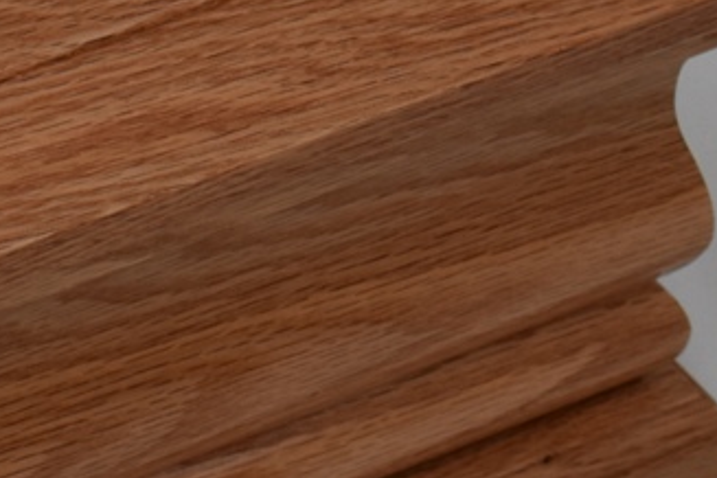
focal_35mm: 308
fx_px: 6134
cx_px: -304
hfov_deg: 6.6
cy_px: 139
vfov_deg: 4.5
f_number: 5.3
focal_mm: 48
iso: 450
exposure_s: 1/250
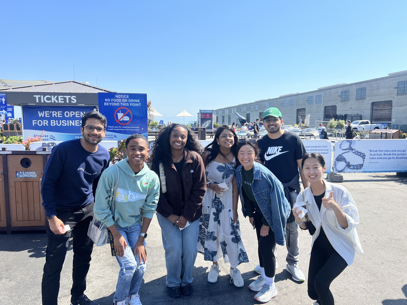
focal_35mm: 26
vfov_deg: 53.1
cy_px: 152
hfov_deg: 67.3
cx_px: 204
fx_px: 306
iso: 50
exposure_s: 1/2841
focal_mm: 5.7
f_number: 1.5
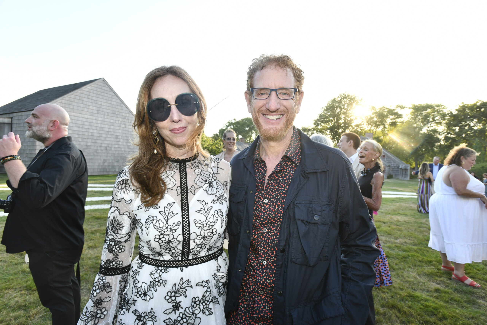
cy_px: 162
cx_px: 244
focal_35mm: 19
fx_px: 257
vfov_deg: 64.6
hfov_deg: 86.9
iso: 800
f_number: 8
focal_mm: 19
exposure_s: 1/250
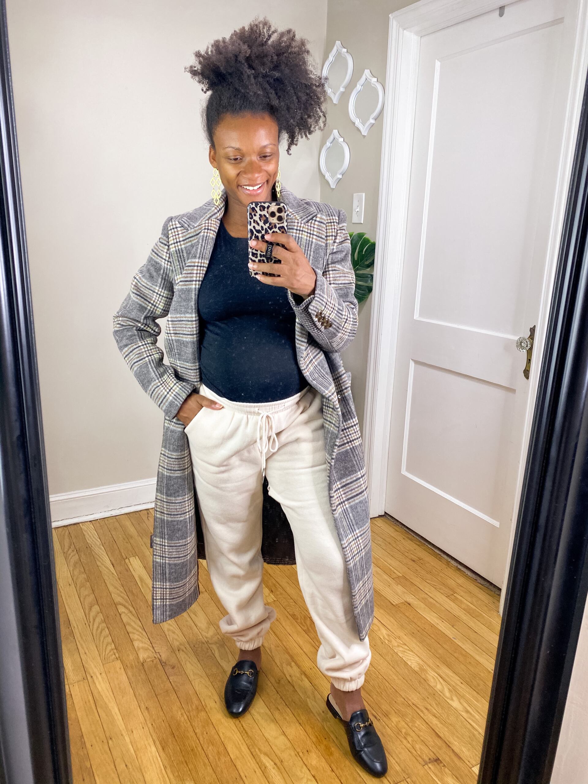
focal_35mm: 26
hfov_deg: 53.1
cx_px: 294
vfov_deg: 67.3
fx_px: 589
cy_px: 392
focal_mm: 4.25
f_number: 1.8
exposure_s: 1/120
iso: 100
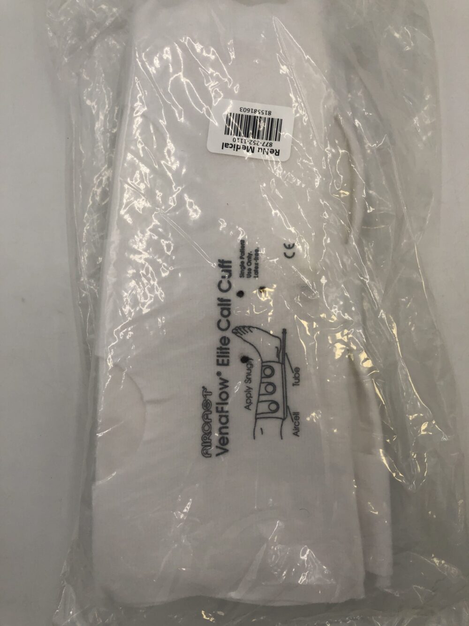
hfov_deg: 49.8
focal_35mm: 28
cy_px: 313
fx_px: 506
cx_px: 234
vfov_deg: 63.4
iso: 50
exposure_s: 1/120
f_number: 1.8
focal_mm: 3.99
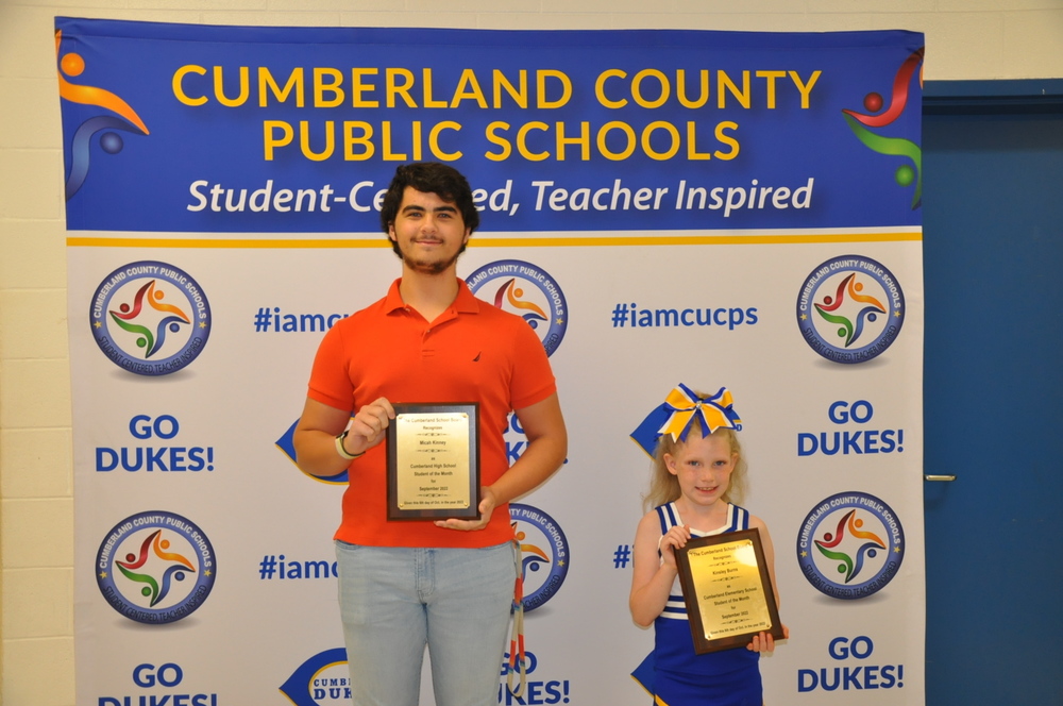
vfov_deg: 36.8
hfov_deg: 53.2
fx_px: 1062
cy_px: 353
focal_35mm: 36
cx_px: 532
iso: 800
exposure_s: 1/60
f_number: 3.8
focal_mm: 24
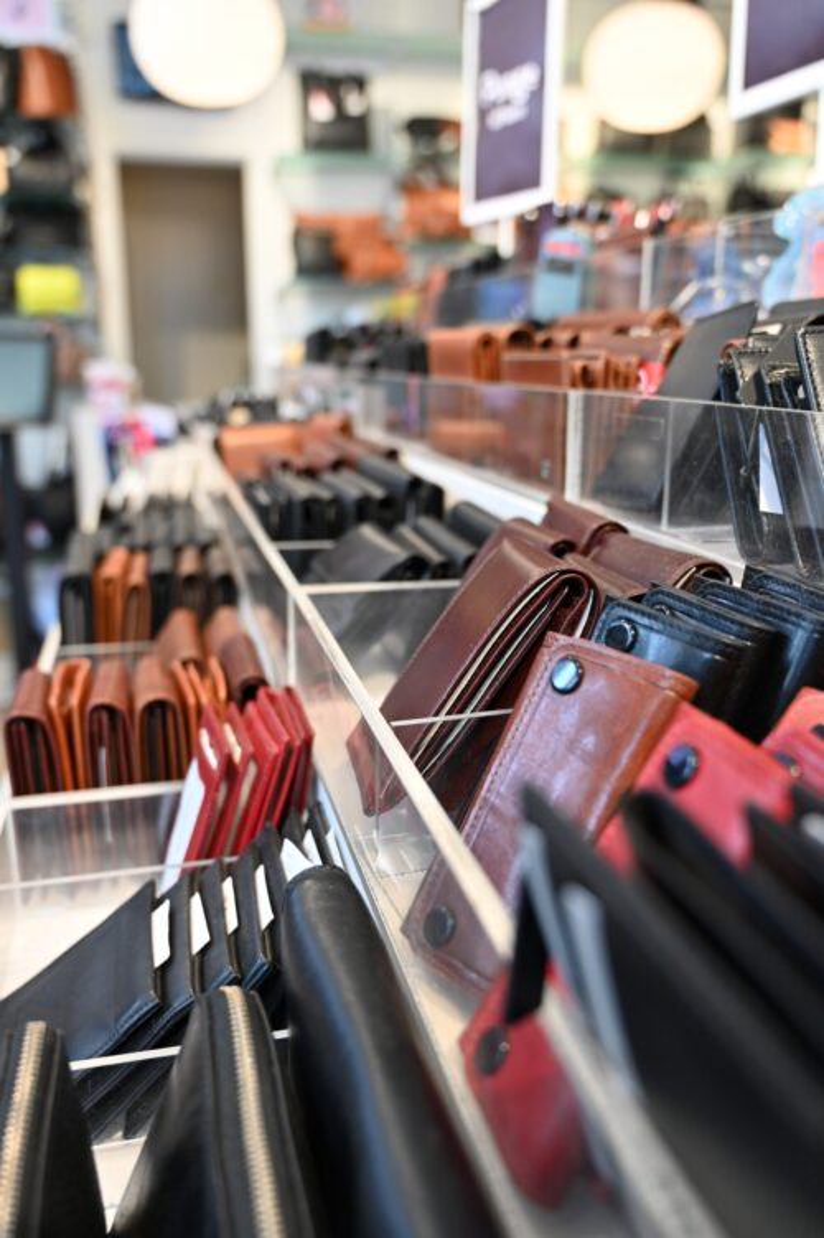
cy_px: 619
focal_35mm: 30
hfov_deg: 43.6
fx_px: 1031
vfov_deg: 62.0
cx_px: 412
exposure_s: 1/125
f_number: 4
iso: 560
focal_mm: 30
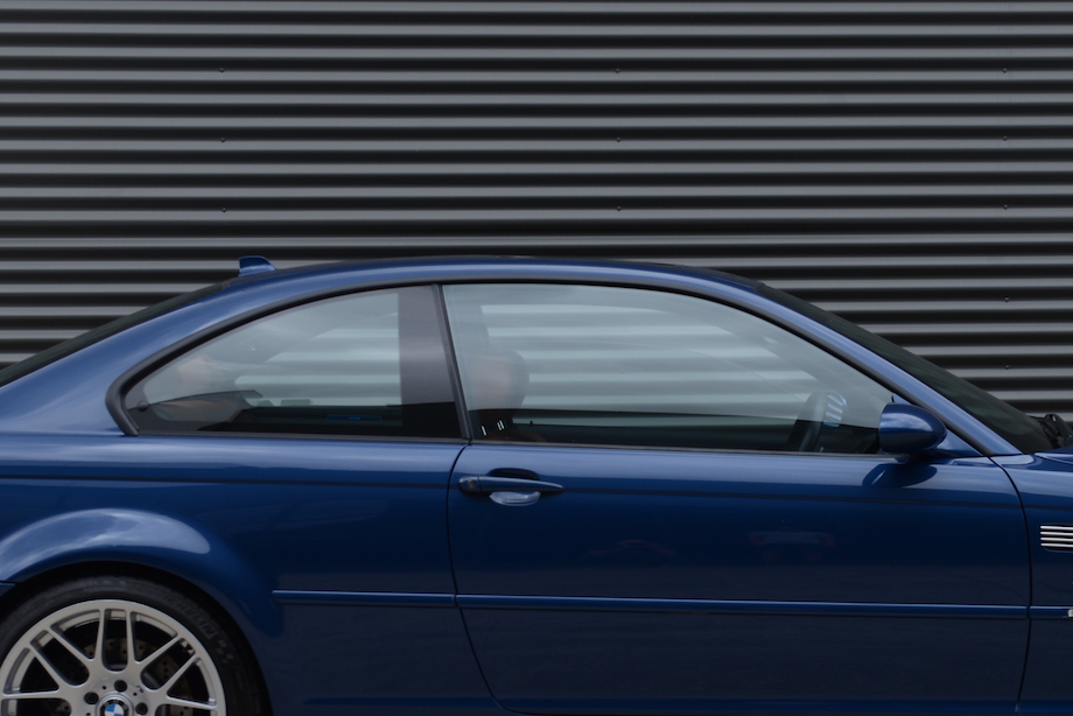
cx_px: 695
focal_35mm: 87
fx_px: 2594
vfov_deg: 15.7
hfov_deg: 23.3
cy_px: 516
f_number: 8
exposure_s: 1/250
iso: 180
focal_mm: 40
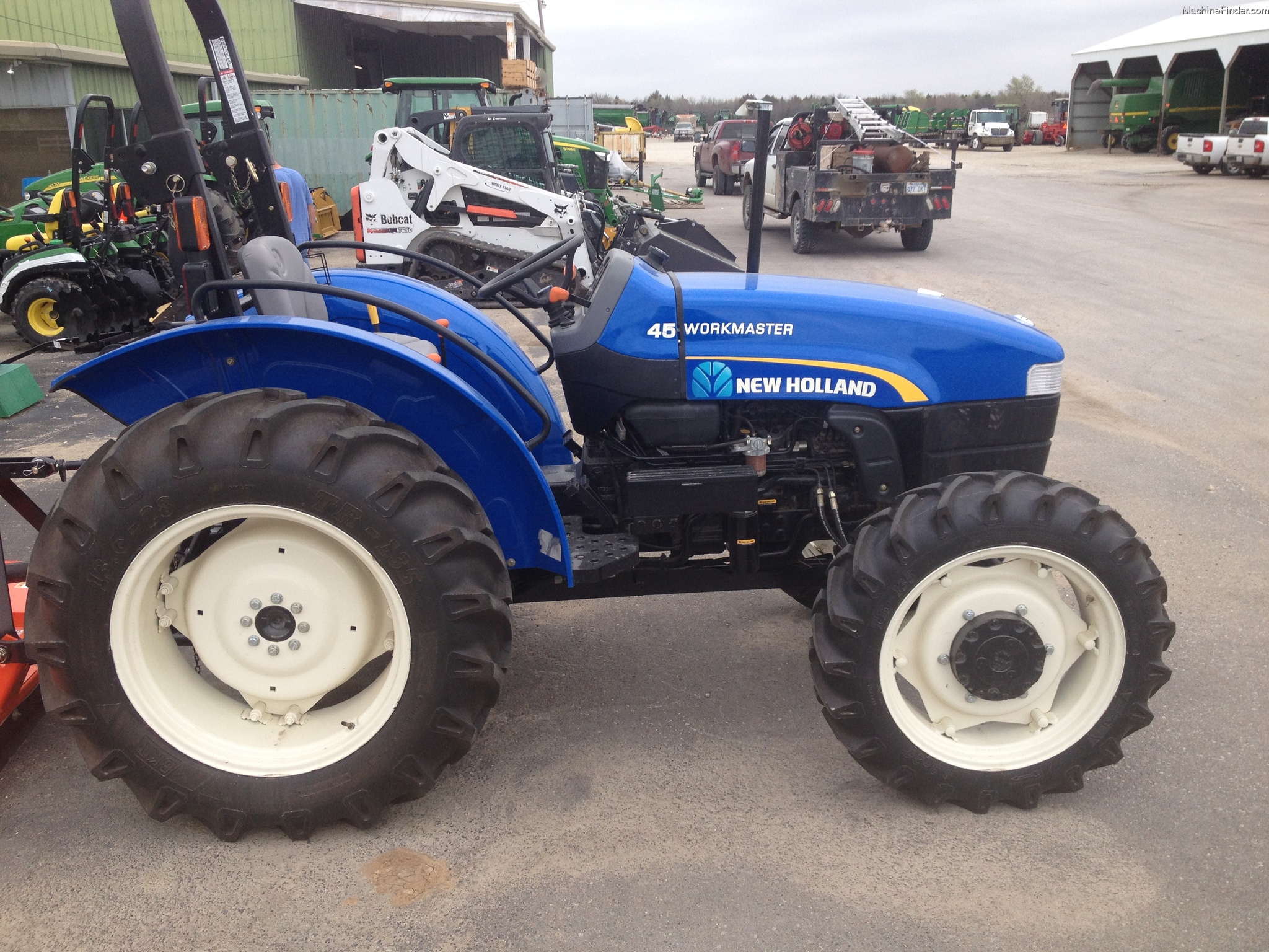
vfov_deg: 40.7
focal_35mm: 35
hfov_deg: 52.6
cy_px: 476
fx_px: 1283
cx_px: 634
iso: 50
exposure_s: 1/476
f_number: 2.4
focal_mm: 4.28
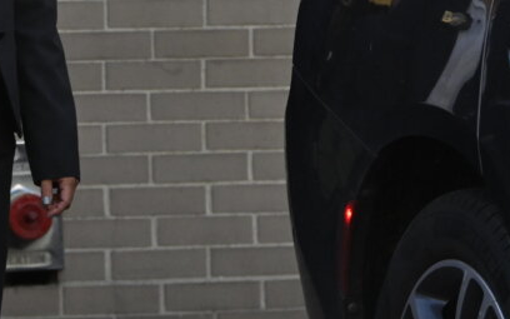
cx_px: 82
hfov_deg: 4.5
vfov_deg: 2.8
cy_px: -283
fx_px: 6449
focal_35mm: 464
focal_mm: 116
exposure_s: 1/2000
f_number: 5
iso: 1000
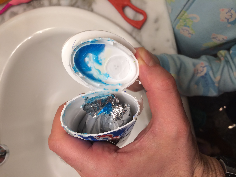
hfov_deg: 60.0
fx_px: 205
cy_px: 88
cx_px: 118
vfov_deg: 46.8
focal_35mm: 30
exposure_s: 1/40
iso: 40
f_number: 2.2
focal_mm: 4.12
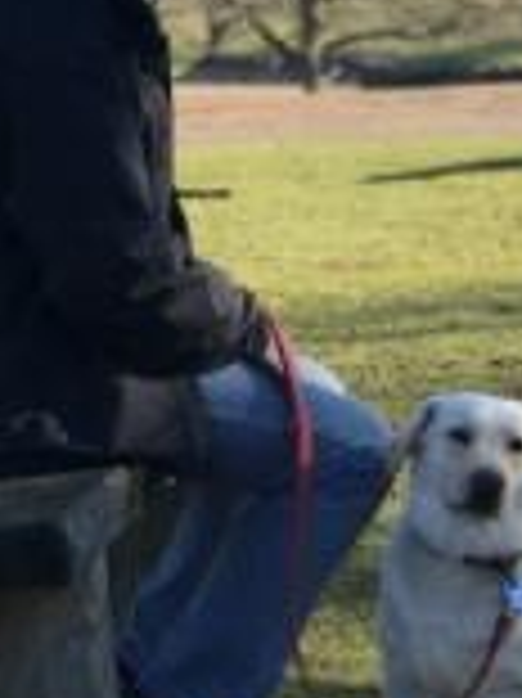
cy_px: 401
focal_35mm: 165
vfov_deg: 12.0
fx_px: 3322
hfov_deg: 9.0
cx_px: 320
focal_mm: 6.6
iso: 20
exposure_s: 1/394
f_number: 2.8
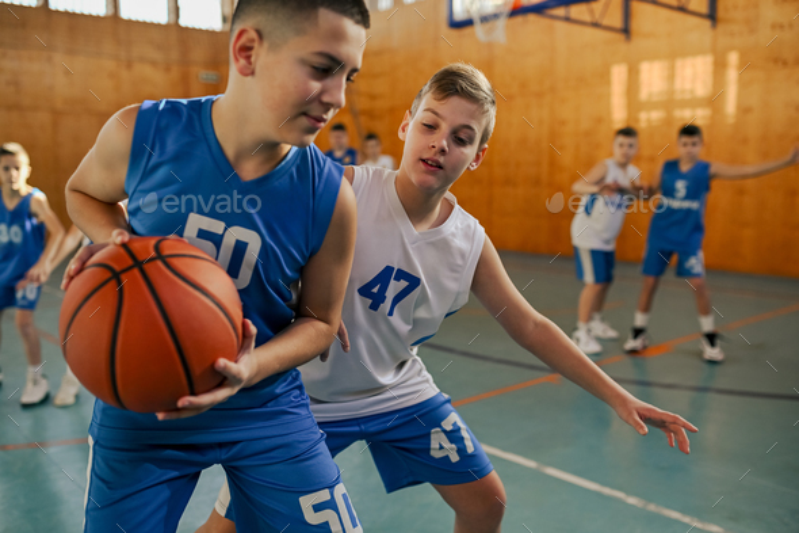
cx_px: 400
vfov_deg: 37.8
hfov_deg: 54.4
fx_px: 777
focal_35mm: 35
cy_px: 266
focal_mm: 35
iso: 320
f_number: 2.2
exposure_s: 1/640
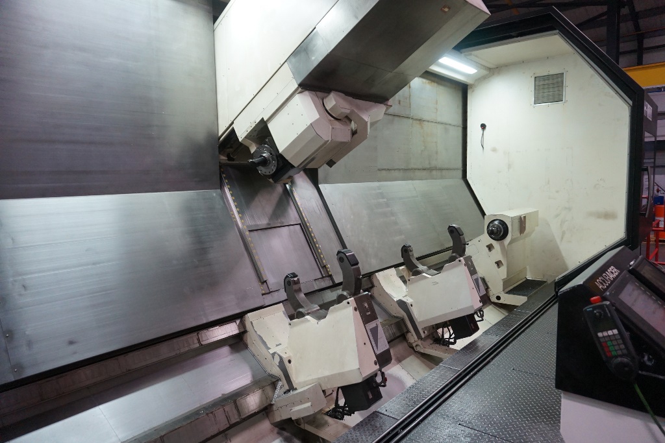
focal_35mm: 24
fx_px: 443
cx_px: 332
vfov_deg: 53.1
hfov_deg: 73.7
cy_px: 222
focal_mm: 16
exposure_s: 1/160
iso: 1600
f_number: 3.5
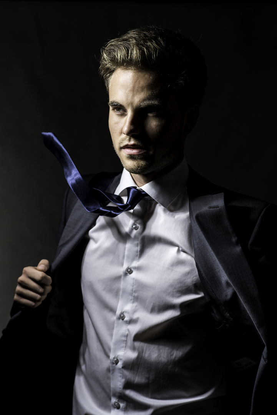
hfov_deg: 16.1
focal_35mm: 85
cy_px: 208
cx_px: 138
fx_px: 980
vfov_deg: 23.9
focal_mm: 85
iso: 400
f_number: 4
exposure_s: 1/1000
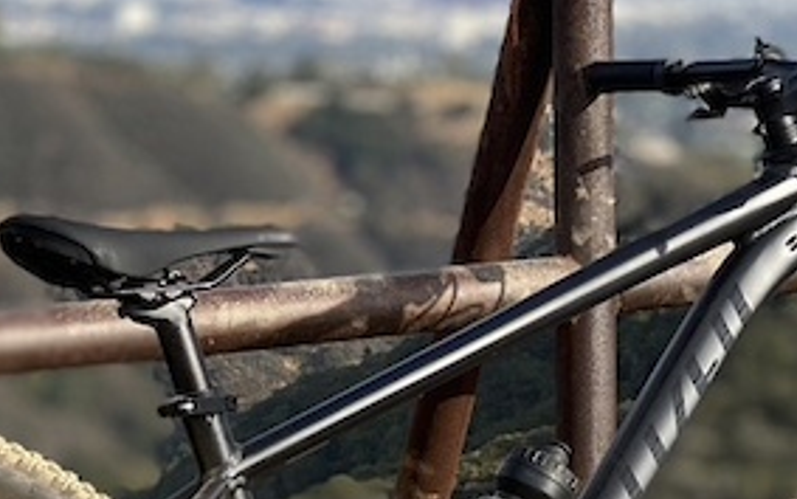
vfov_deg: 8.3
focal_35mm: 156
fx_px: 3389
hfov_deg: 13.4
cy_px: 685
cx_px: 346
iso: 20
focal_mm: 6
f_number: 2
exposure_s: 1/1199
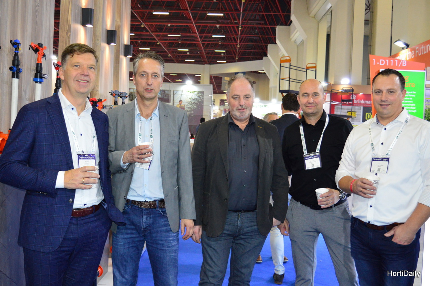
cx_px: 215
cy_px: 143
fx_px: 465
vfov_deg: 34.1
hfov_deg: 49.6
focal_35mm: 39
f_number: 5.6
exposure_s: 1/125
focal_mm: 26
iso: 1600
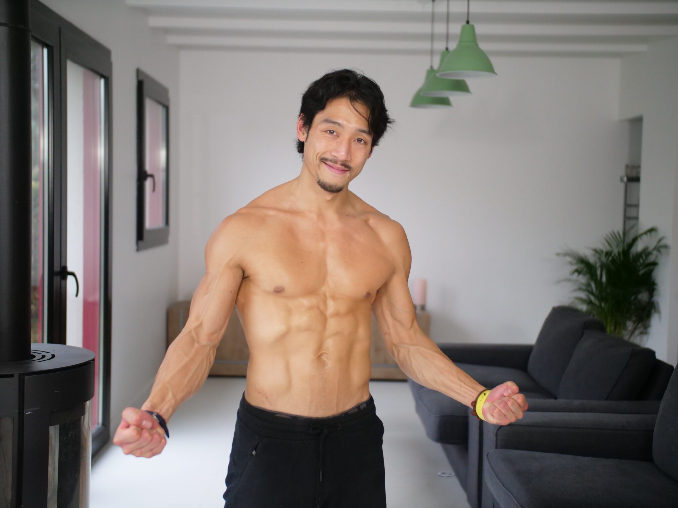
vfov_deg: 29.1
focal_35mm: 50
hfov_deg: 38.2
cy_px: 254
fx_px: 979
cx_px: 339
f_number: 1.2
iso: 1600
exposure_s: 1/400
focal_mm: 25
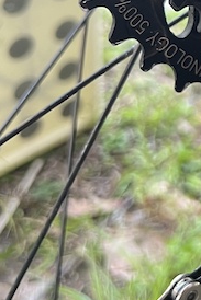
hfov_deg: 15.5
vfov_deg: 24.7
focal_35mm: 79
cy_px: 15
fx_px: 661
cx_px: 327
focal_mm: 5.7
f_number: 1.5
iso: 160
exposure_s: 1/60
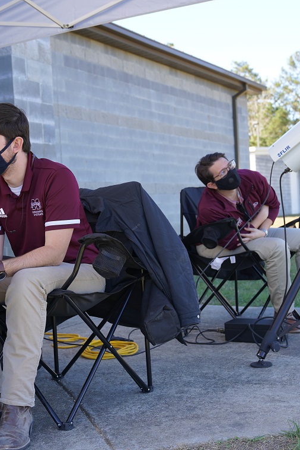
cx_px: 166
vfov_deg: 37.5
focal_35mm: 53
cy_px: 226
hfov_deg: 25.5
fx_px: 662
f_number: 4
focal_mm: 35
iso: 125
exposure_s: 1/160
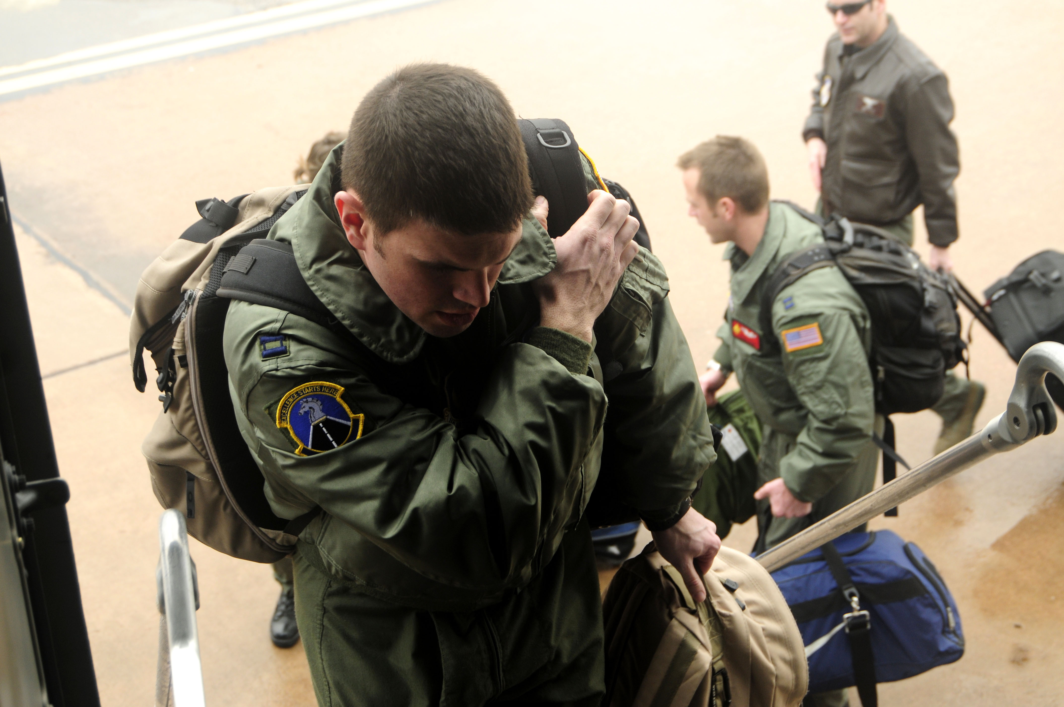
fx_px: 1860
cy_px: 354
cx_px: 532
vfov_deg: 21.5
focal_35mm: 63
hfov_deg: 31.9
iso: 320
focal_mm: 42
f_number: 5.6
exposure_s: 1/125
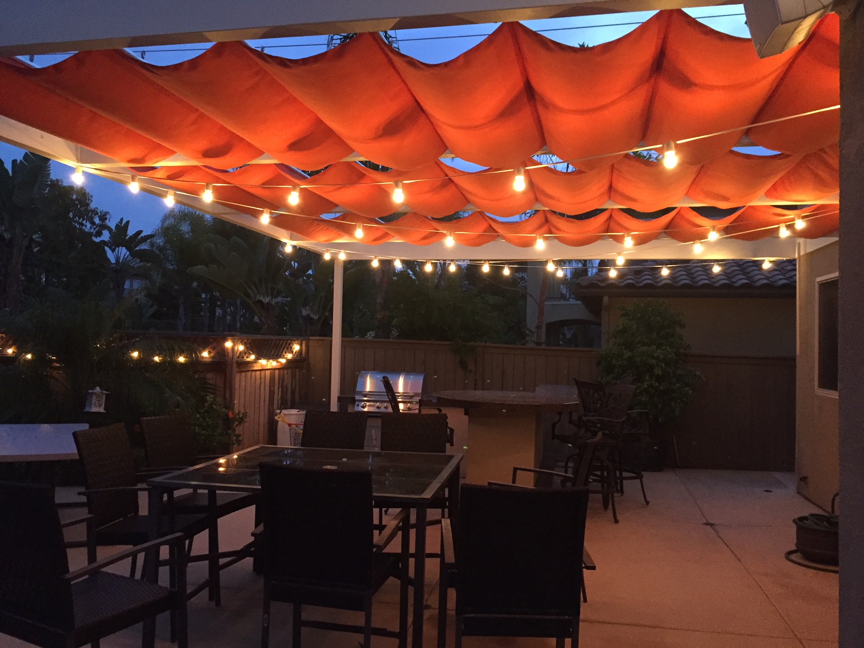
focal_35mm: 29
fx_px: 724
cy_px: 324
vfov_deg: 48.2
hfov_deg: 61.7
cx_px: 432
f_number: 2.2
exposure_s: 1/15
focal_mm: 4.15
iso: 400
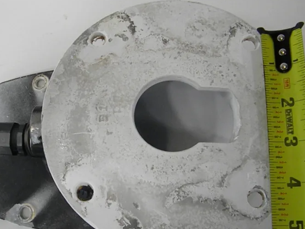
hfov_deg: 48.9
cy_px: 127
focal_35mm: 38
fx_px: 335
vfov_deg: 37.7
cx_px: 143
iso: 720
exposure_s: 1/650
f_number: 3.5
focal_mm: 5
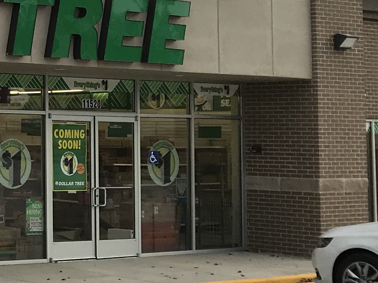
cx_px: -212
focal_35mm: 107
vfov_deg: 13.8
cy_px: 55
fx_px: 1168
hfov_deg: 16.5
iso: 20
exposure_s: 1/402
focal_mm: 3.99
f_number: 1.8
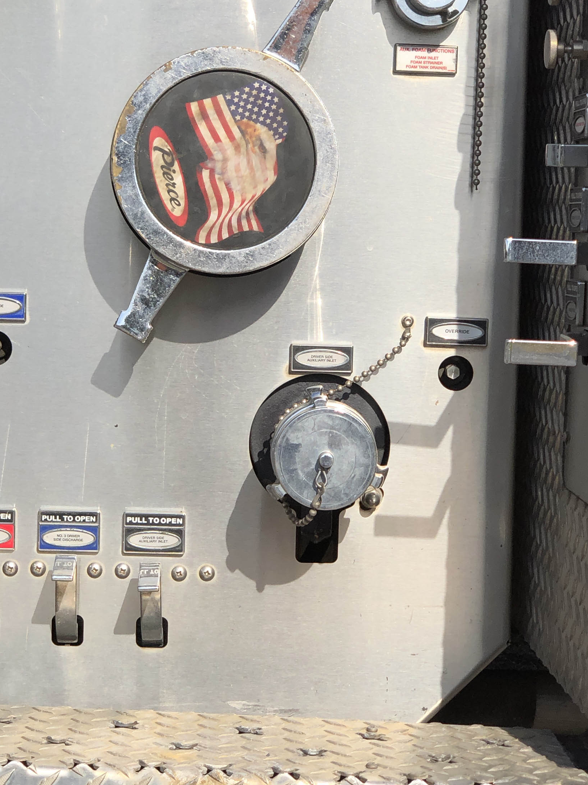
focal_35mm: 96
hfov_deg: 15.4
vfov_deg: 20.4
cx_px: 190
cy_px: 320
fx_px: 2174
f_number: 2.4
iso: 16
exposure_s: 1/1297
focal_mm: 6
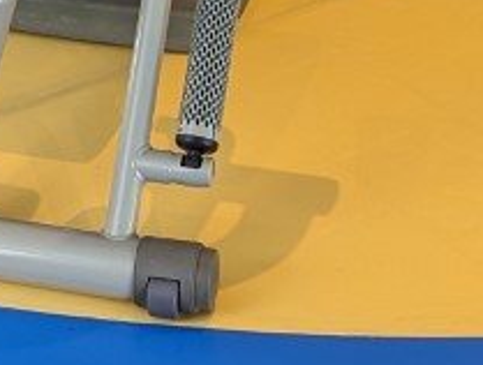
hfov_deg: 14.3
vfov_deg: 9.4
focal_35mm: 137
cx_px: 163
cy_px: -571
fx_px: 1917
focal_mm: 6.81
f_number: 1.85
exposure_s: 1/50
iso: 56
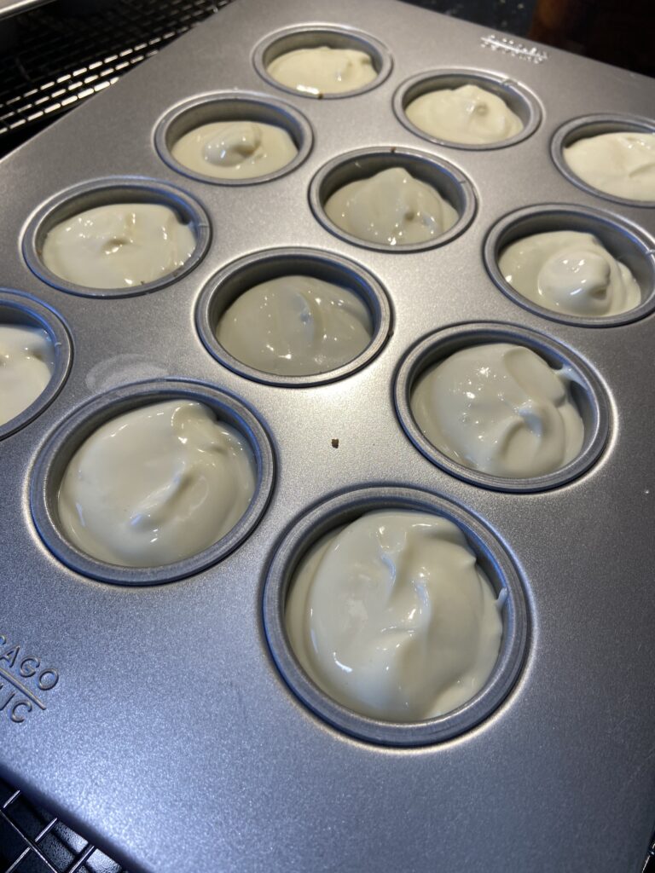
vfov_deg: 67.3
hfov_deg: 53.1
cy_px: 436
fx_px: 656
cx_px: 328
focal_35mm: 26
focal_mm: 4.25
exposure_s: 1/120
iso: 64
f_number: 1.8
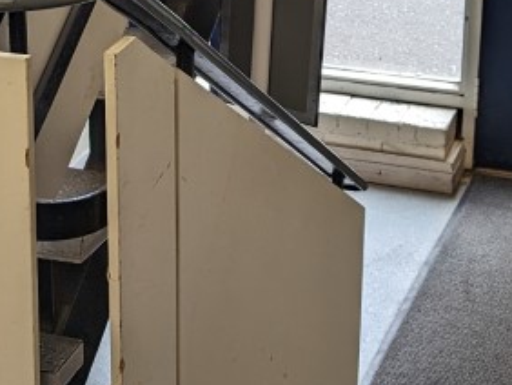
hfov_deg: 19.2
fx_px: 1510
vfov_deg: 14.4
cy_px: 35
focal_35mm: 102
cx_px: 196
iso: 46
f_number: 1.85
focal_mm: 6.81
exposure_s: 1/83.1
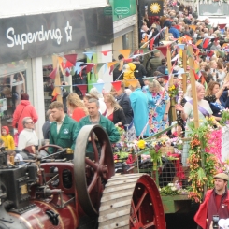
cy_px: 176
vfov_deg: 8.4
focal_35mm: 208
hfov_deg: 8.4
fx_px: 1557
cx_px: 190
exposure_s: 1/250
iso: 640
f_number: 9
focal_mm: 50
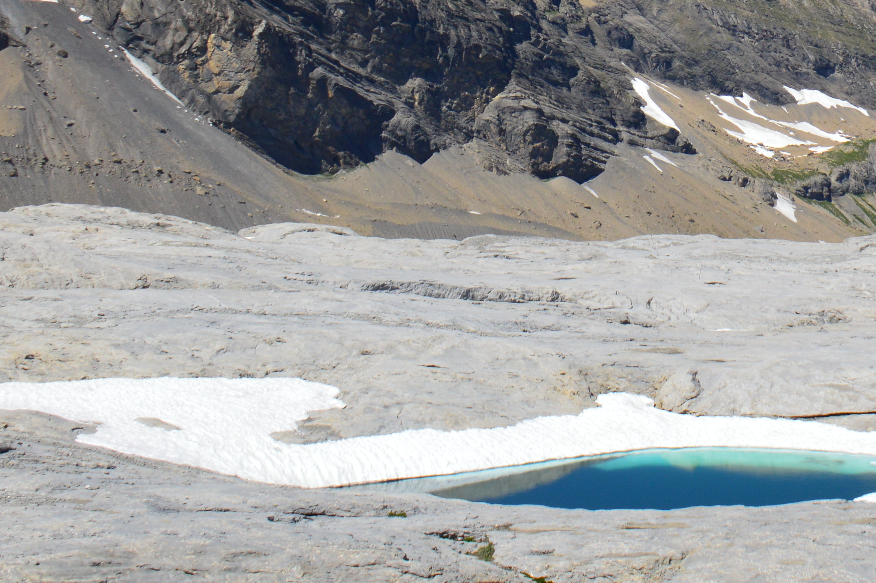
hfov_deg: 31.6
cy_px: 51
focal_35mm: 62
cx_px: 698
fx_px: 1507
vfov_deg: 21.4
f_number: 11
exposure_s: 1/500
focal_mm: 18
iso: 360
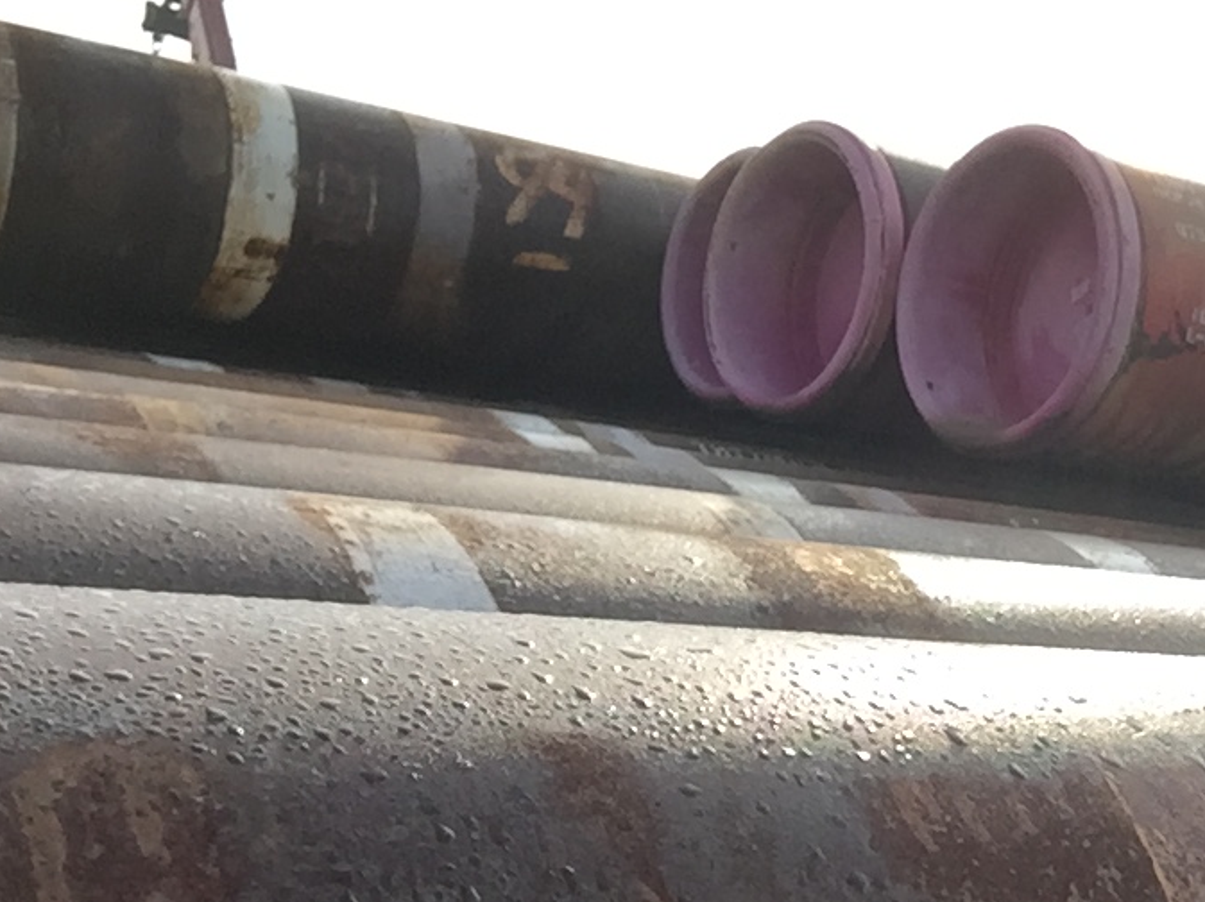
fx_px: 2053
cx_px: 908
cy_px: 642
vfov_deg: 24.6
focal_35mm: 59
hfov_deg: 32.1
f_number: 2.2
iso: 32
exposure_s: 1/702
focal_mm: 2.65
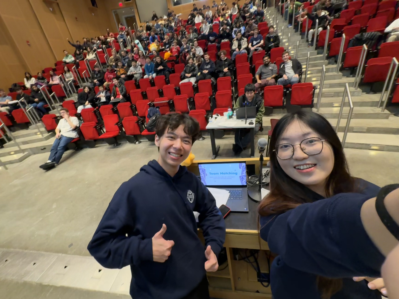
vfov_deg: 85.7
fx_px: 161
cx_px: 200
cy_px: 150
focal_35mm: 14
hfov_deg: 102.1
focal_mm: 2.22
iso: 640
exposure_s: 1/60
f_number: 2.2
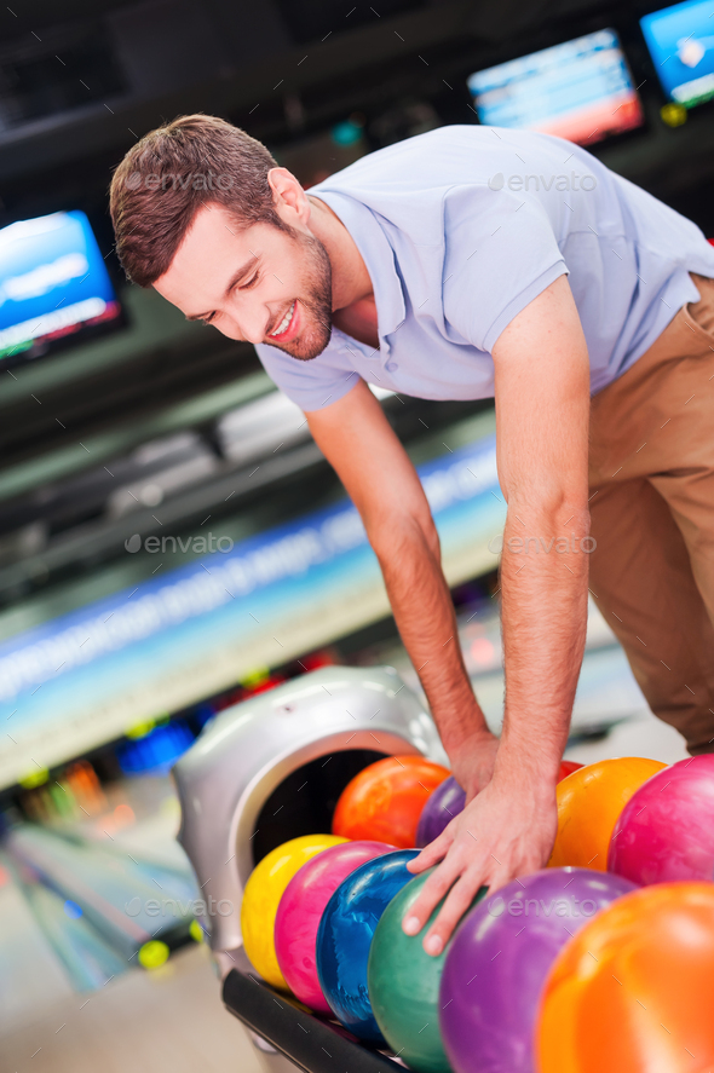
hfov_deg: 27.0
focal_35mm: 50
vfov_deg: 39.6
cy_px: 536
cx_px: 357
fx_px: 1490
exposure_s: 1/80
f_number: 2
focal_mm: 50
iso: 400
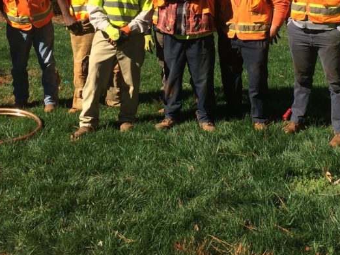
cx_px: 198
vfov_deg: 23.8
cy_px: 24
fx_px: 590
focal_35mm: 60
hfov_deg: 32.1
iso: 32
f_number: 2.2
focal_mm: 4.15
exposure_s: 1/1866
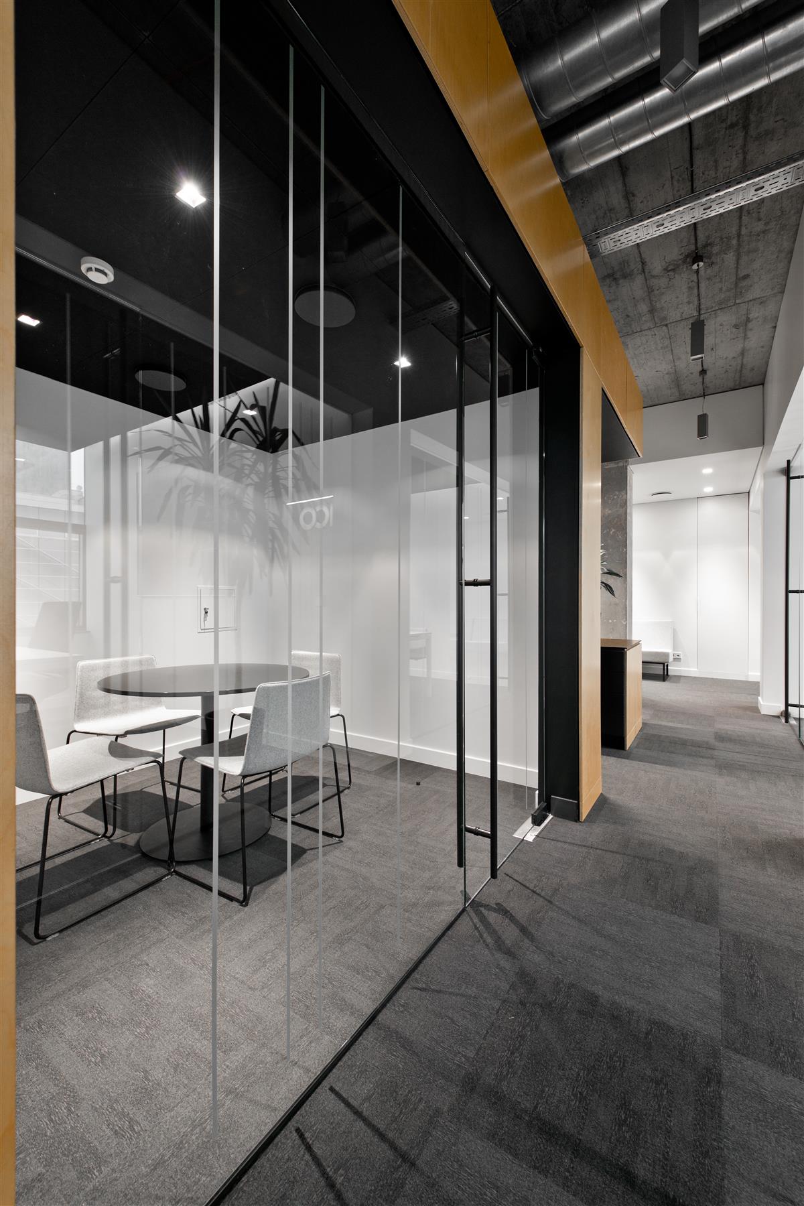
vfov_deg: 104.3
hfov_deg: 81.2
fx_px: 469
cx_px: 402
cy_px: 603
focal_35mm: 14
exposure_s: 1/2.5
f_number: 8
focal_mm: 14
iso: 160
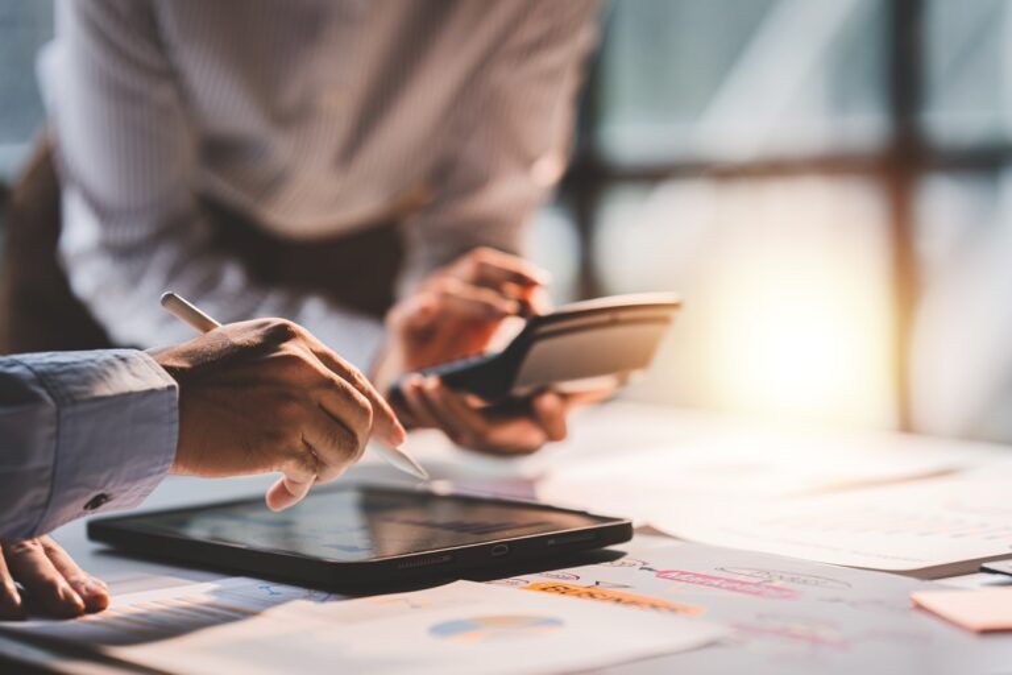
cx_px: 506
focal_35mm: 85
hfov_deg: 23.9
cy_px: 338
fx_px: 2389
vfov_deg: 16.1
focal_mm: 85
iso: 125
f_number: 2
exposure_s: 1/200
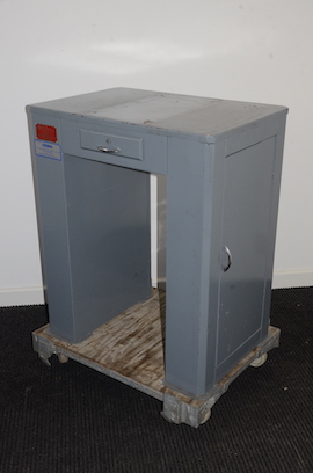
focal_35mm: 45
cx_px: 156
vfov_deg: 43.7
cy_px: 236
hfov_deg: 29.7
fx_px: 590
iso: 800
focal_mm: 30
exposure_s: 1/60
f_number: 13
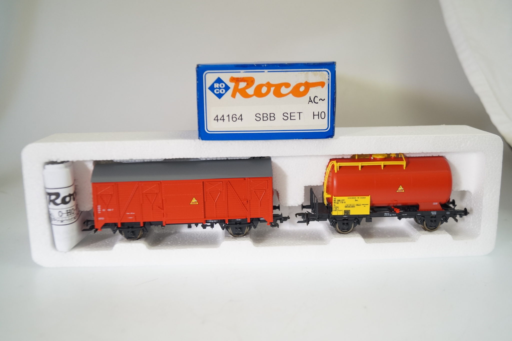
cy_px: 170
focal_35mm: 39
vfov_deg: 34.2
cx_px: 256
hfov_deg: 49.6
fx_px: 555
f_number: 4
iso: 500
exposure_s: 1/160
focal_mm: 26
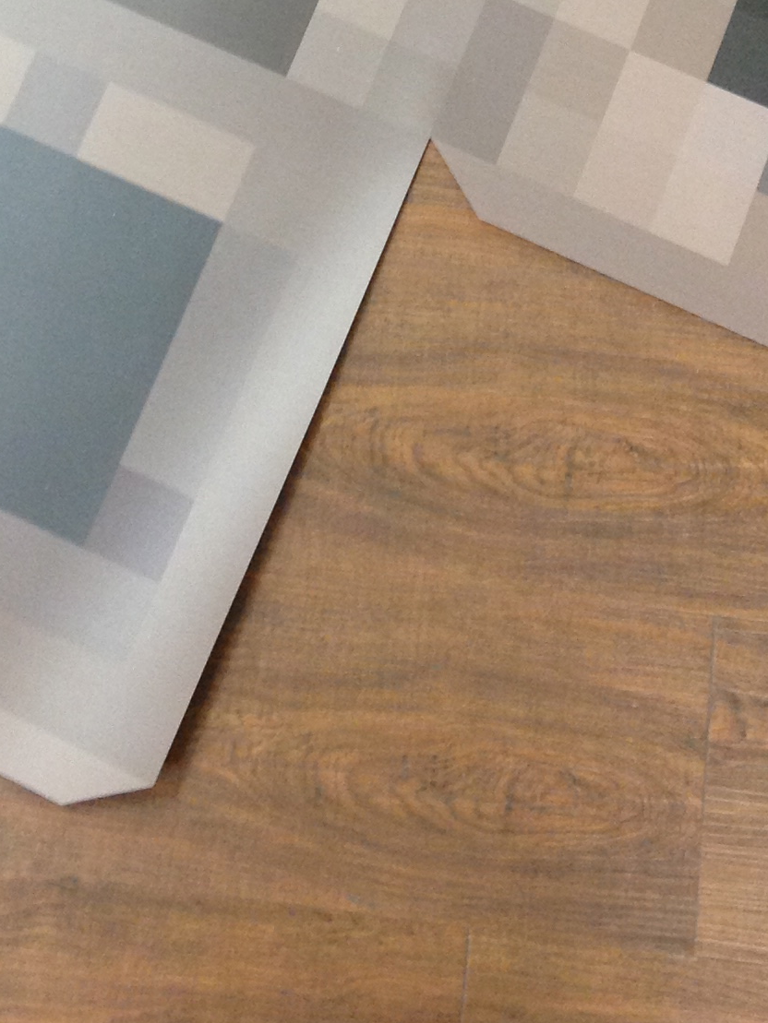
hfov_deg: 14.4
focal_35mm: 103
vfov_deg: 17.5
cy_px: -428
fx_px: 3046
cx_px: 336
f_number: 2.4
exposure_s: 1/20
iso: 100
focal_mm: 4.28
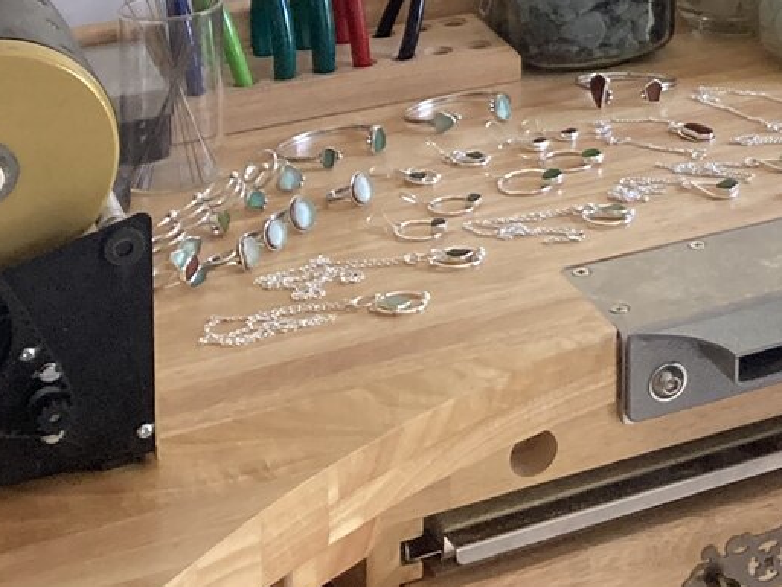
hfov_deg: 15.4
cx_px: 1399
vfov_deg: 12.4
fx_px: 2486
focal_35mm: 110
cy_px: -460
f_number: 1.8
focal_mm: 3.99
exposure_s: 1/80
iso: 80
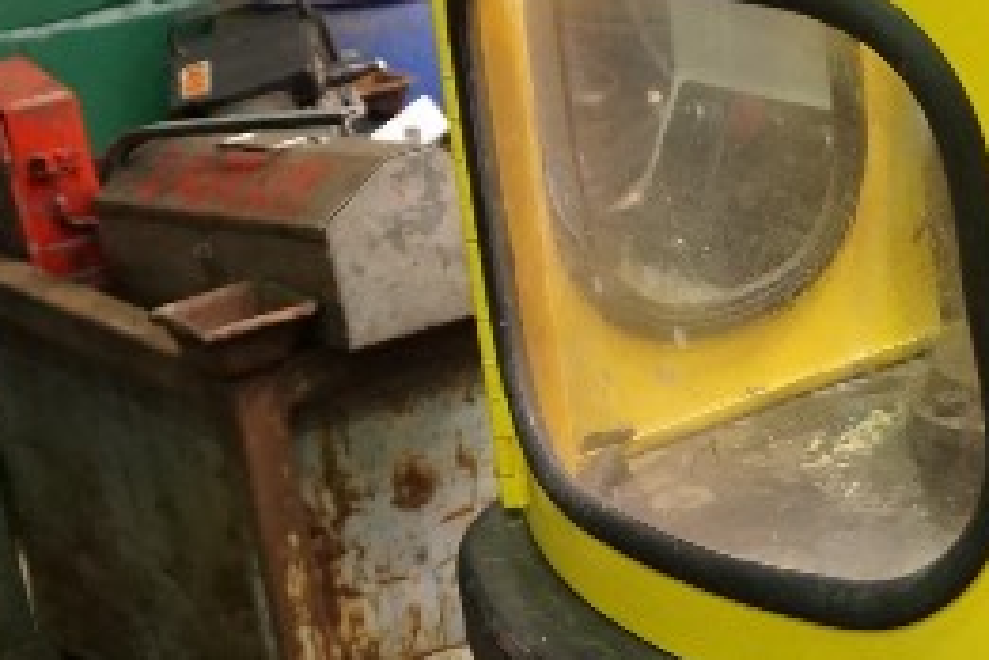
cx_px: 1311
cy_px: 347
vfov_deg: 14.6
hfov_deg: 19.8
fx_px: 2582
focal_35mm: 94
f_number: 3.5
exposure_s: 1/160
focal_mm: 16
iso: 2000
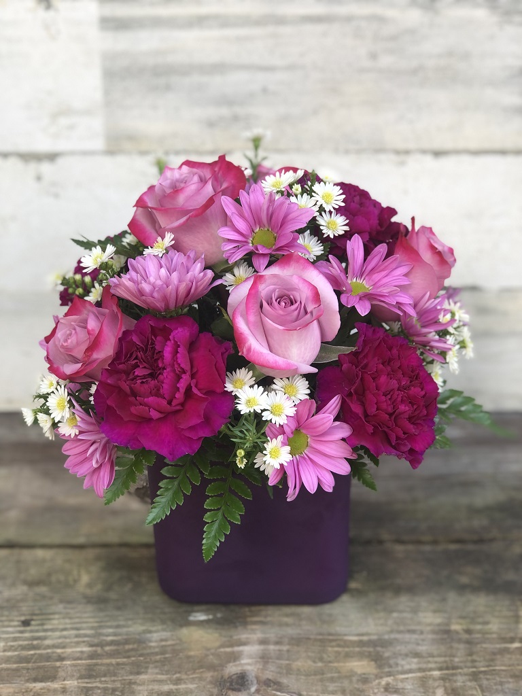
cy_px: 348
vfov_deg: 33.8
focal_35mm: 57
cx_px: 261
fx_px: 1146
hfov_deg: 25.7
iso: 20
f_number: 2.8
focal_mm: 6.6
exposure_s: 1/60
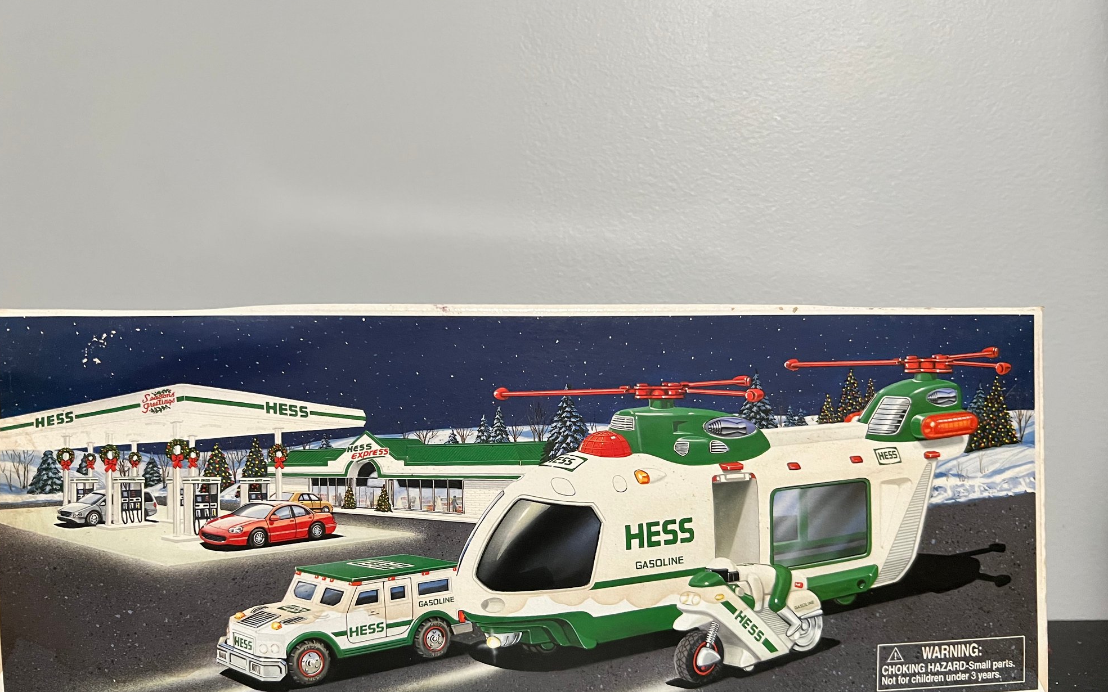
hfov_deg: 66.5
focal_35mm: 28
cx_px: 557
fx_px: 845
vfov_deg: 44.3
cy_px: 414
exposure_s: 1/60
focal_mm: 5.7
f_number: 1.5
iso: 500
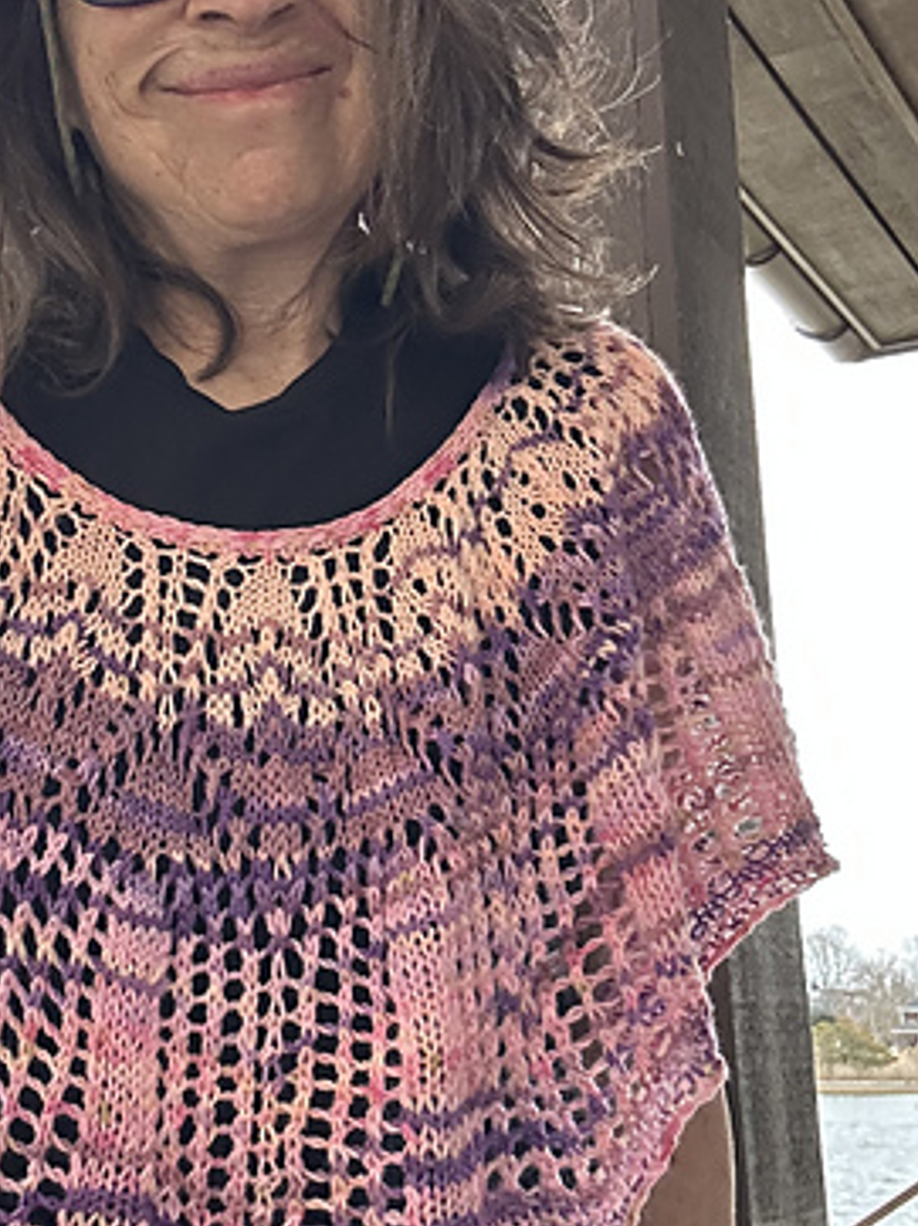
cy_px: 528
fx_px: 1876
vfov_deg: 36.1
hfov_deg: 27.1
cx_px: 224
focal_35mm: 53
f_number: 1.9
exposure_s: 1/60
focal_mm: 2.69
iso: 125
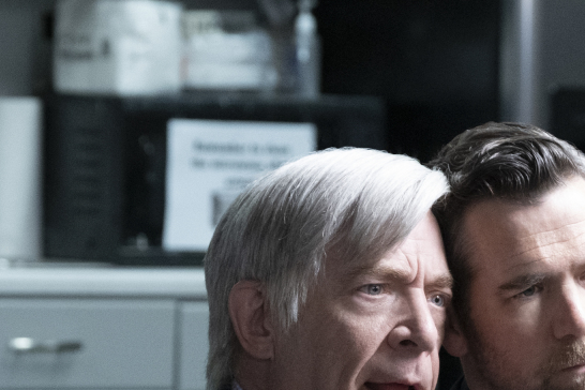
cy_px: 426
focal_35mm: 288
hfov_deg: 7.1
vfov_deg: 4.8
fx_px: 4680
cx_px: 488
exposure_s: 1/160
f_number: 4.5
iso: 6400
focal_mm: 87.1
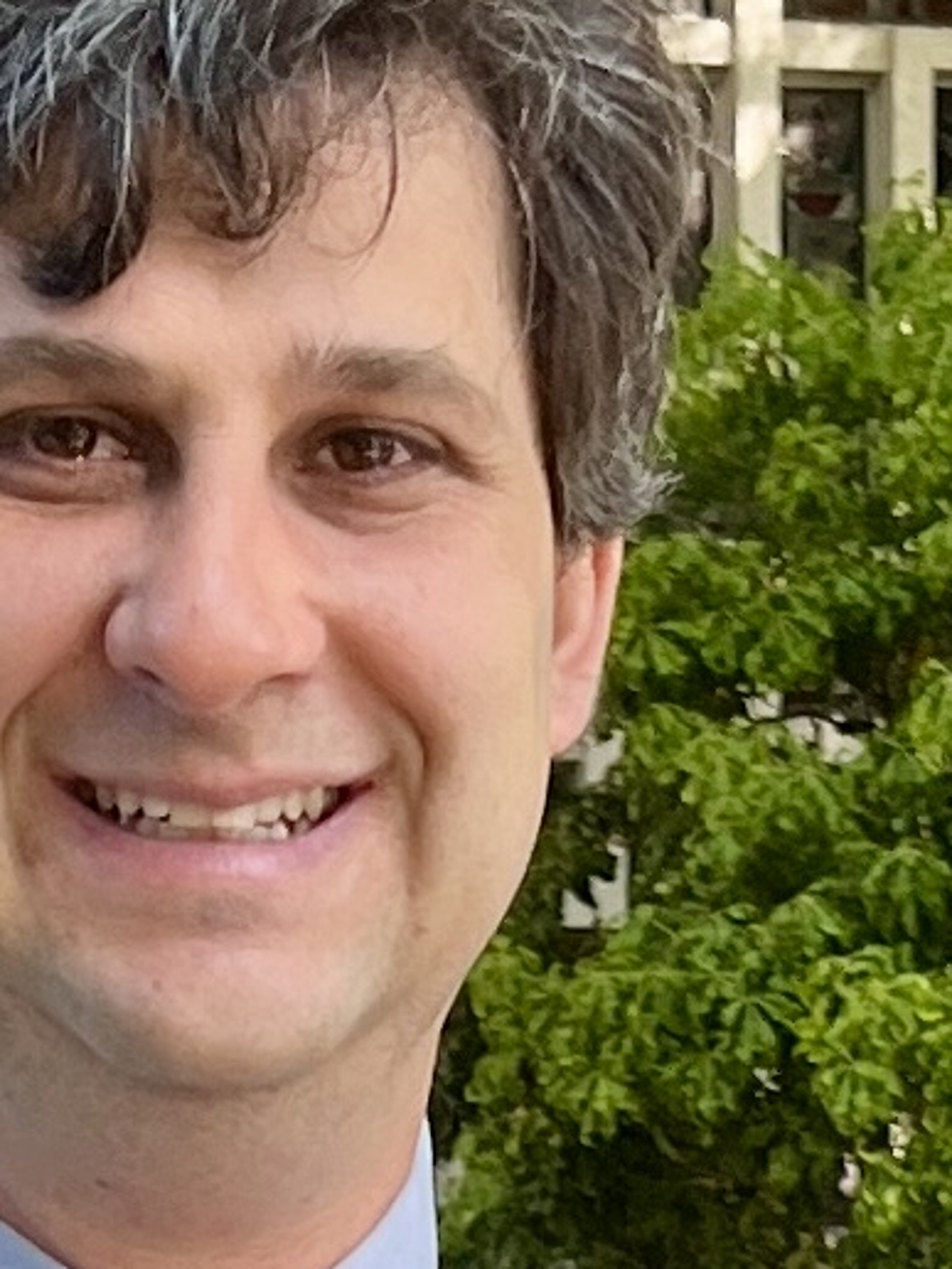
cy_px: 971
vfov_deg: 34.1
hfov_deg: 25.8
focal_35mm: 55
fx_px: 2017
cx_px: 116
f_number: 1.6
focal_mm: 5.1
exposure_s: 1/121
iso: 64
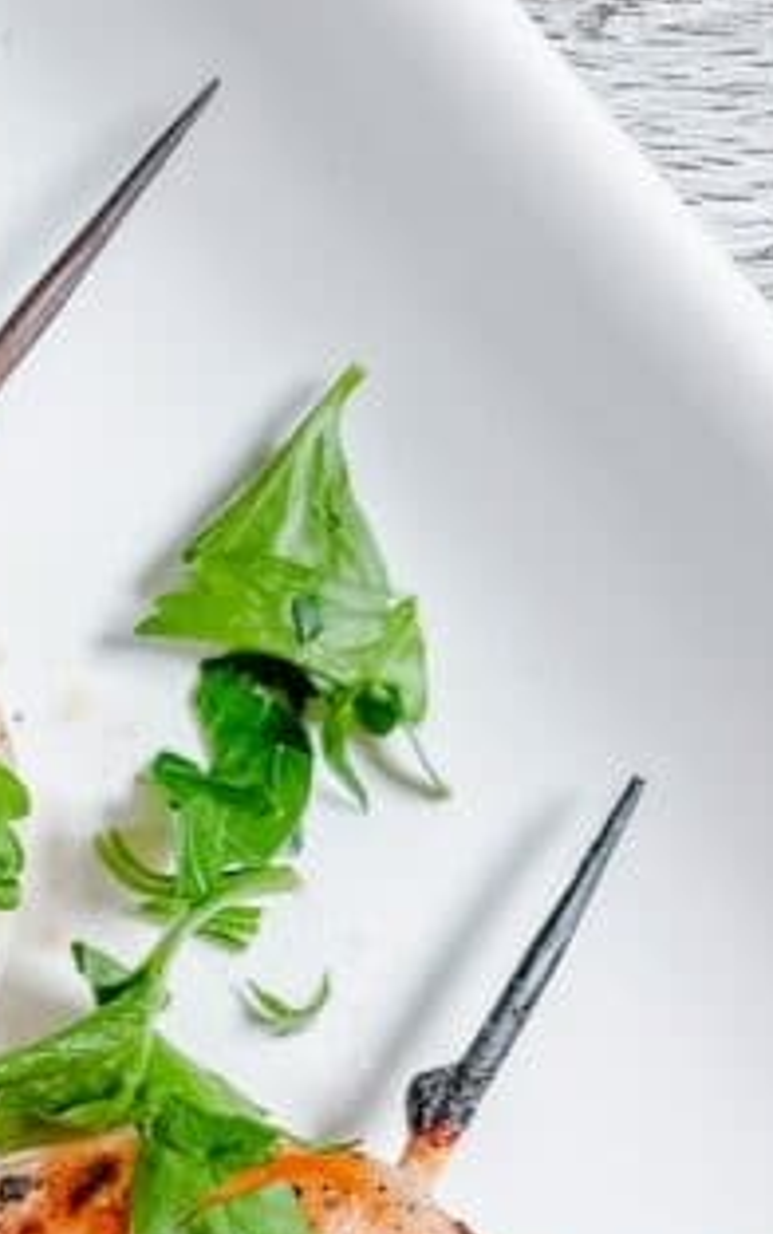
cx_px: -245
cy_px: 1457
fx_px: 2525
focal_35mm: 75
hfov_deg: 16.4
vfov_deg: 25.0
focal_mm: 5.7
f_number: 1.5
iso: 32
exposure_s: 1/120
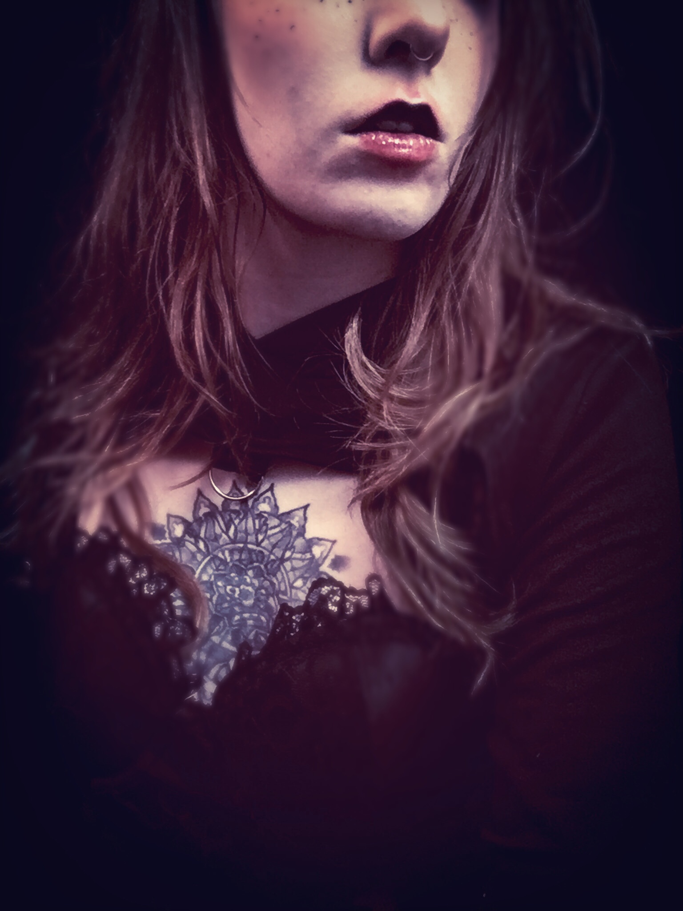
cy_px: 456
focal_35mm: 16
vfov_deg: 94.5
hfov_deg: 78.1
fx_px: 421
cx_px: 342
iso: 250
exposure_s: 1/30
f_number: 2.2
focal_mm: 2.65
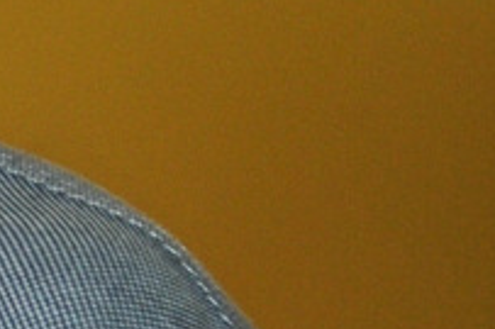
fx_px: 3902
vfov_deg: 4.8
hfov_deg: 6.6
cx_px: -1022
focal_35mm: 284
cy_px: 508
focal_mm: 24
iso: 320
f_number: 3.8
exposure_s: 1/60
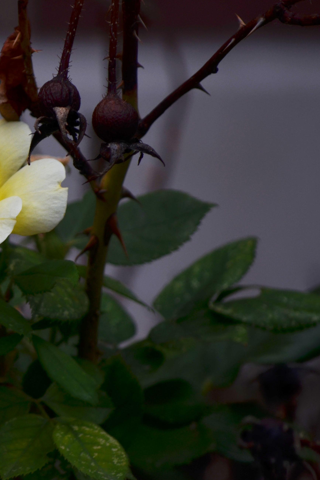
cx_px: -54
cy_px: 215
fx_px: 7585
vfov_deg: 3.6
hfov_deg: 2.4
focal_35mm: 569
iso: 100
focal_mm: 200
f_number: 5.6
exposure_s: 1/1600
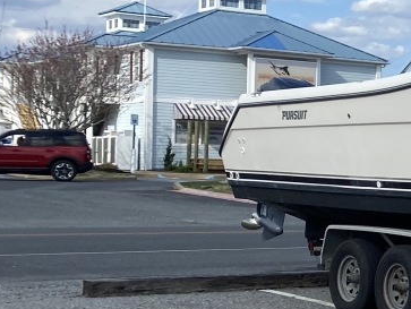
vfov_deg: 14.4
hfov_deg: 15.4
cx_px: 810
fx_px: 1224
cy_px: 194
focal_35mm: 103
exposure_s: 1/2967
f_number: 1.8
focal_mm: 4.25
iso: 32
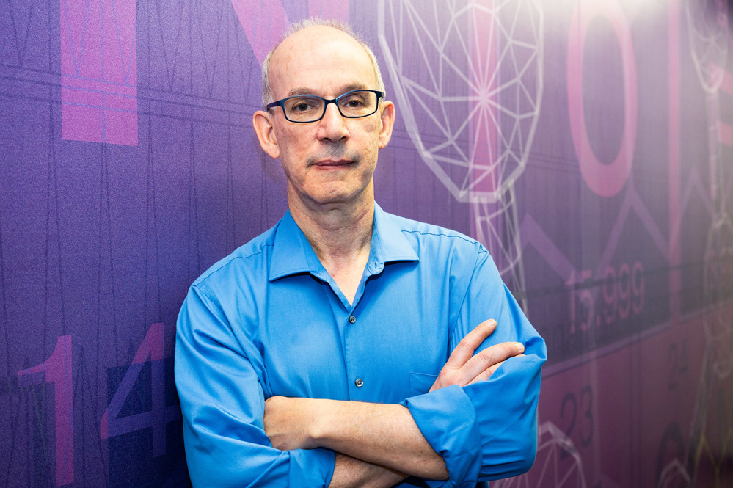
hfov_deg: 42.8
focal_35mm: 46
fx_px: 936
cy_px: 244
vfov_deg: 29.2
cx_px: 366
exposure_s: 1/160
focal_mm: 46
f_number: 5
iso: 640
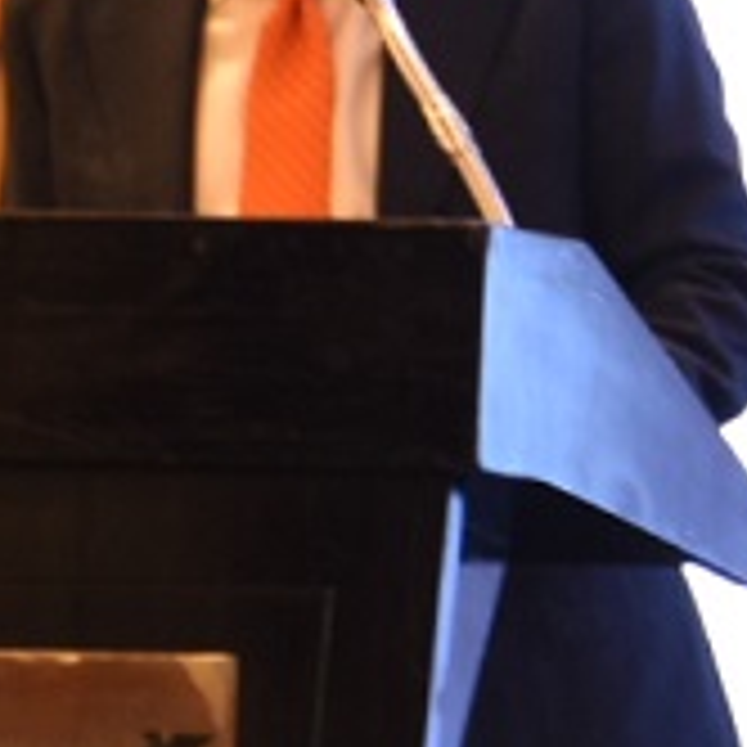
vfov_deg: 3.4
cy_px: 418
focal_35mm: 521
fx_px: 12720
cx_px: 2066
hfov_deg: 3.3
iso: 400
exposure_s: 1/8
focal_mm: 60
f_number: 5
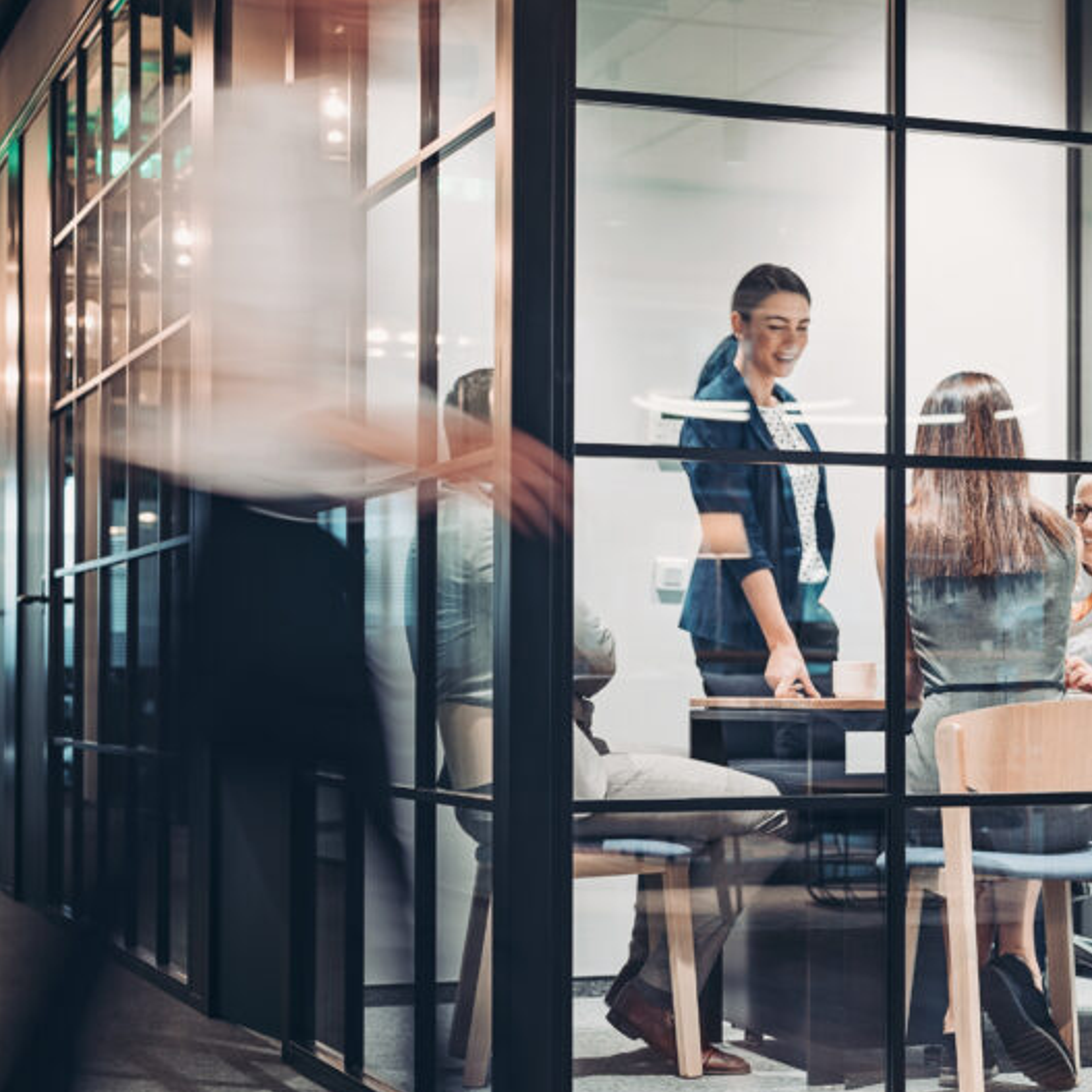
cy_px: 639
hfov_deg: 21.5
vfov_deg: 21.9
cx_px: 947
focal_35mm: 79
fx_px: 2820
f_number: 2.8
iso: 160
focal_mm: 50
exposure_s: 1/6
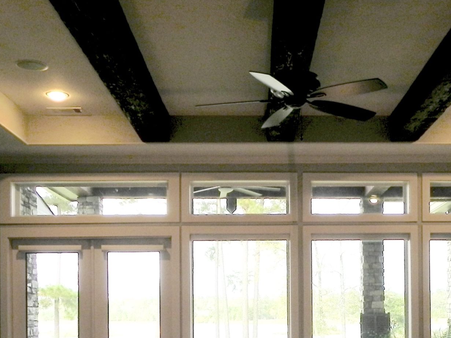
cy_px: 303
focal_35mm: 54
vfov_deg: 26.2
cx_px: 264
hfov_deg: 35.5
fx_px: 703
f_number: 3.2
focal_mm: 4.6
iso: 160
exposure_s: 1/76.5
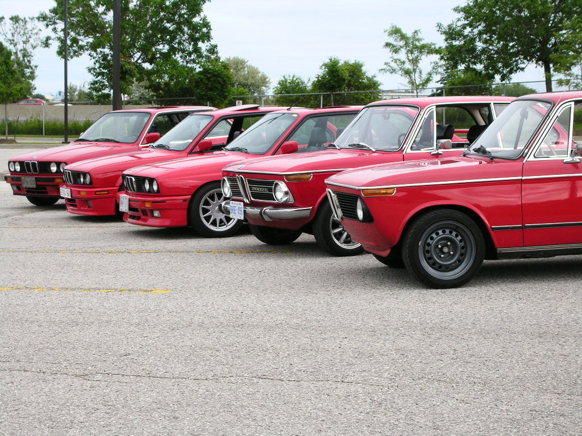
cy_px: 218
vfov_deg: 17.4
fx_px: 1429
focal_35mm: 85
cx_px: 291
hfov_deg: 23.0
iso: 100
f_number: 7.7
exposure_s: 1/138
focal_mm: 21.6
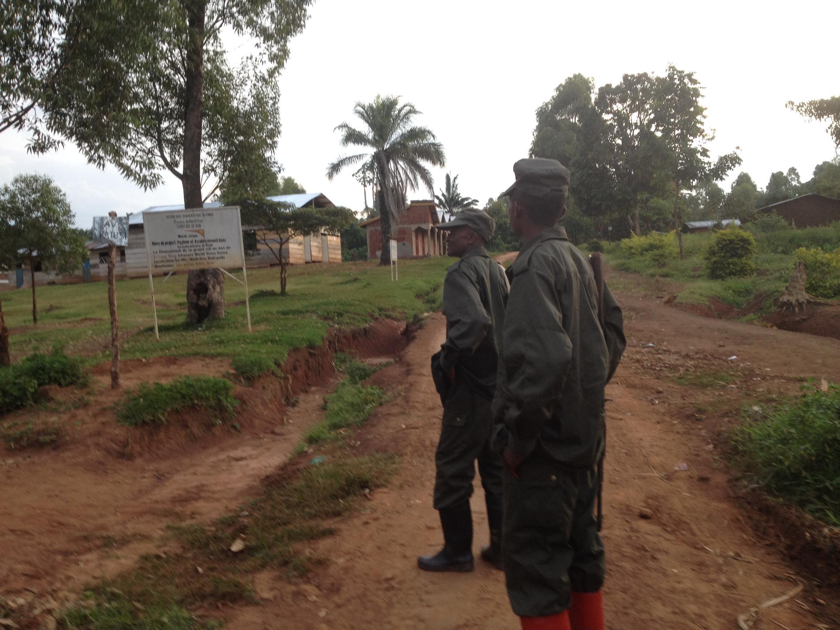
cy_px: 315
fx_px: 849
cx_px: 420
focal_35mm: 35
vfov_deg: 40.7
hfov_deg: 52.6
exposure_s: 1/40
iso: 50
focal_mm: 4.28
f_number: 2.4
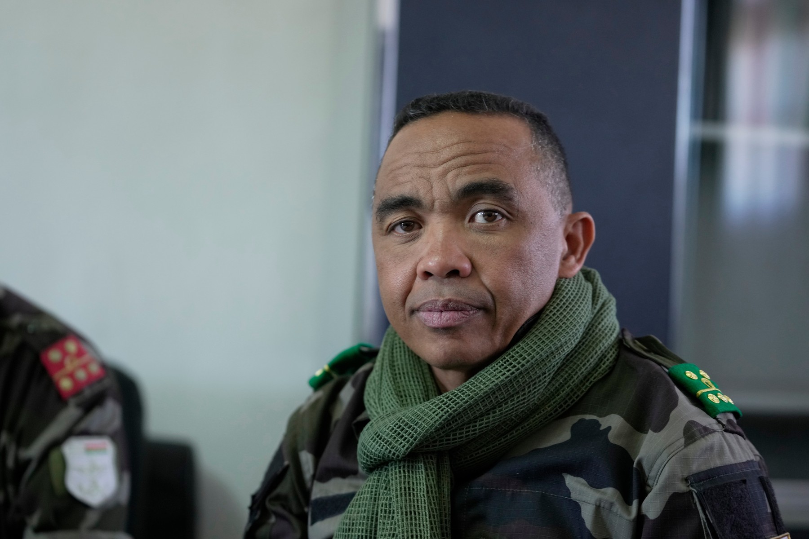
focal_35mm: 70
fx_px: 1573
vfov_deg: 19.5
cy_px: 270
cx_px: 404
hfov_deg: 28.8
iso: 2000
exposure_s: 1/60
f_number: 2.8
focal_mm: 70
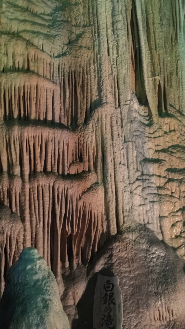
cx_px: 72
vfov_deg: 61.0
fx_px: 279
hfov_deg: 36.5
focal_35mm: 32
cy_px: 164
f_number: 2.2
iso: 160
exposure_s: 1/4
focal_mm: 4.15
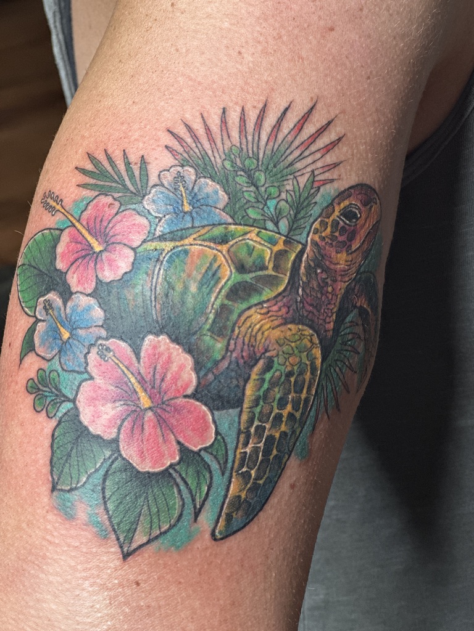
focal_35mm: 77
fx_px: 1406
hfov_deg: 19.1
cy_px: 316
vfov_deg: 25.3
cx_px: 237
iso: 200
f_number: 2.8
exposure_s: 1/120
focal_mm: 9
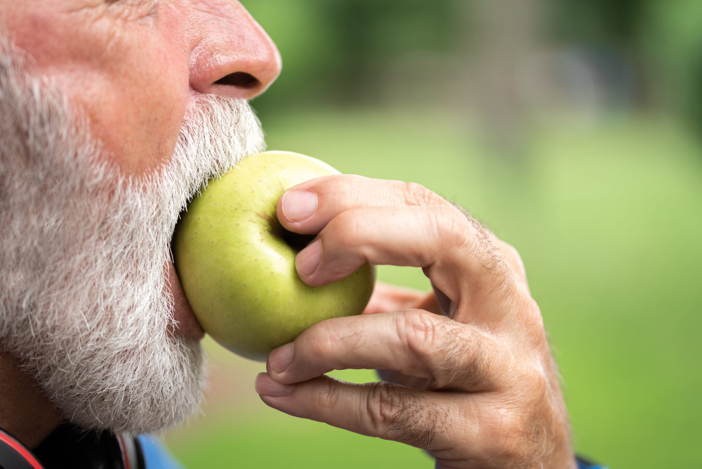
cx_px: 351
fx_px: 2048
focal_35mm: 105
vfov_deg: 13.1
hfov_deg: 19.4
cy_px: 234
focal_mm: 105
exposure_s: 1/320
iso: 250
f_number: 3.5
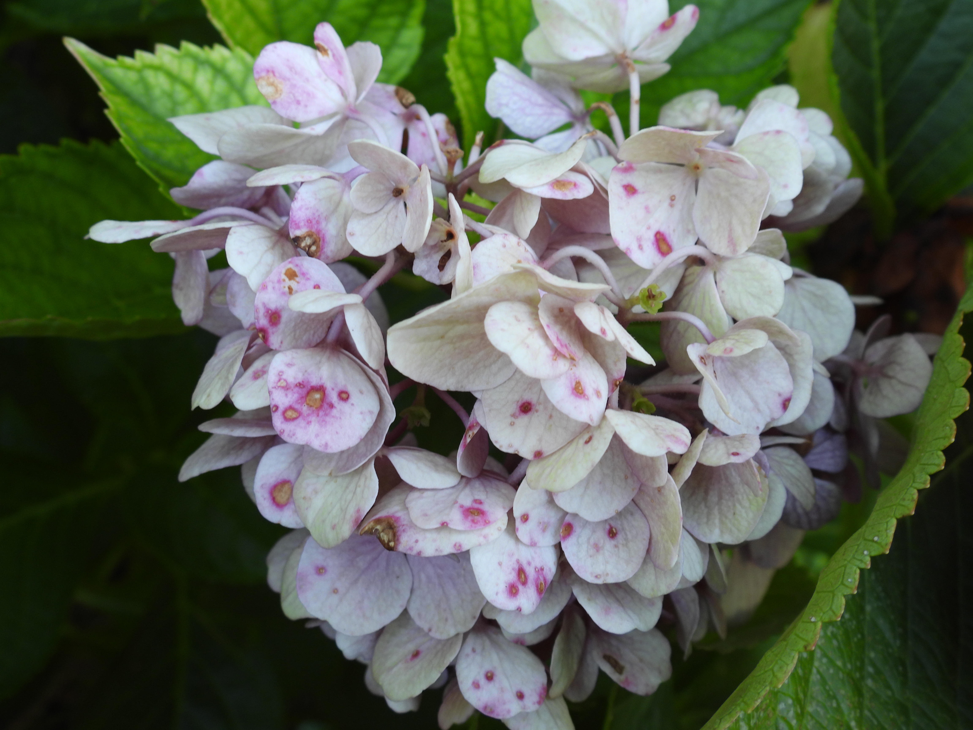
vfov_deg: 33.6
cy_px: 365
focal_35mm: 43
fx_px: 1209
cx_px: 486
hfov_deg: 43.9
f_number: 3.2
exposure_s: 1/30
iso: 100
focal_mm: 7.7
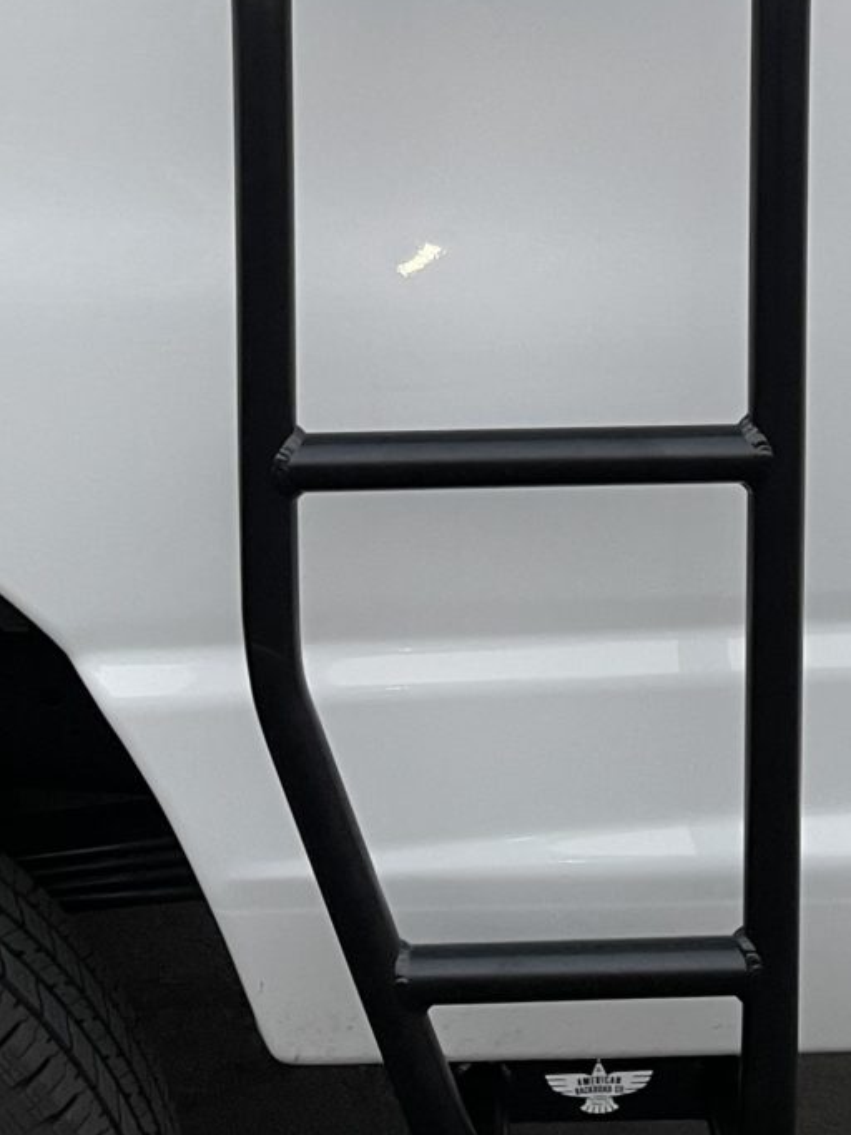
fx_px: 2558
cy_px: -20
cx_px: 519
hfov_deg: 18.9
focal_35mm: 78
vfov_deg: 23.9
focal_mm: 5.1
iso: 125
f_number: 1.6
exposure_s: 1/60
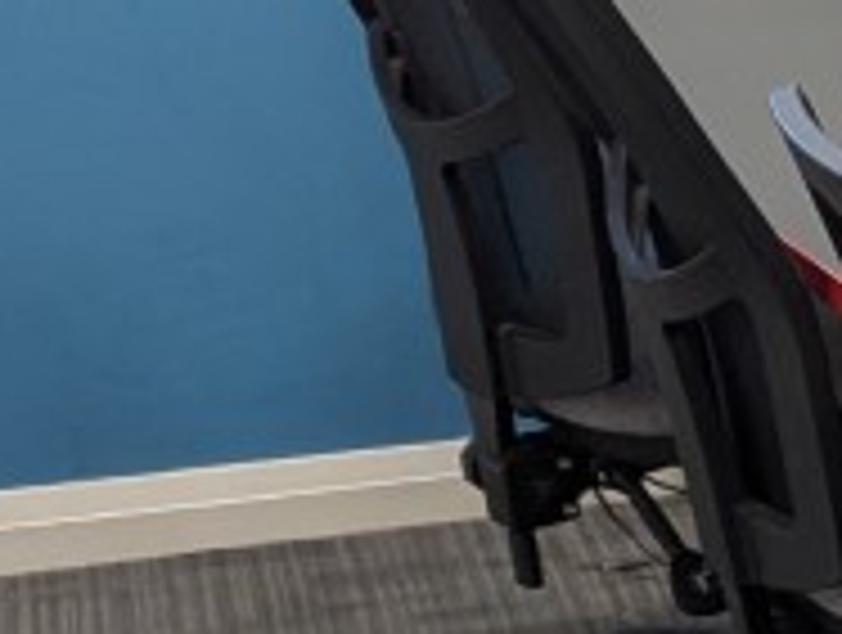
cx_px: 1947
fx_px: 3729
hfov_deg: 11.1
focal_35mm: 153
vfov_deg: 9.7
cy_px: 549
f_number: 1.85
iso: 211
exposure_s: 1/100
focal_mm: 6.81
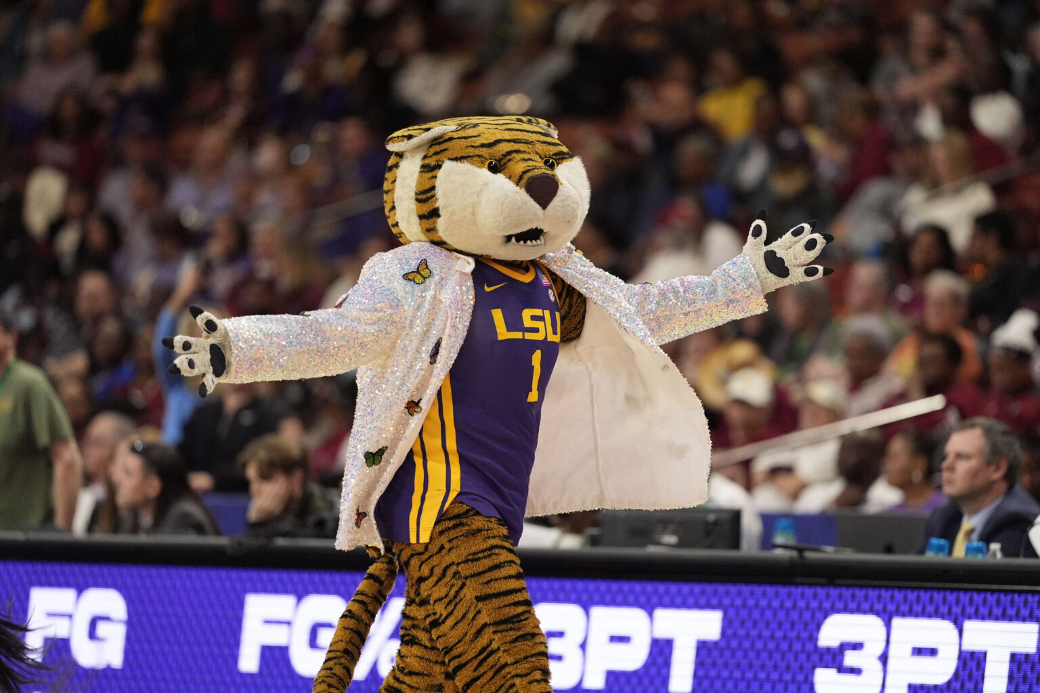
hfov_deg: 6.9
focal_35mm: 300
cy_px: 346
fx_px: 8666
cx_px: 520
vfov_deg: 4.6
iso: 4000
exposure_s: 1/2000
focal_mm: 300
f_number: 2.8
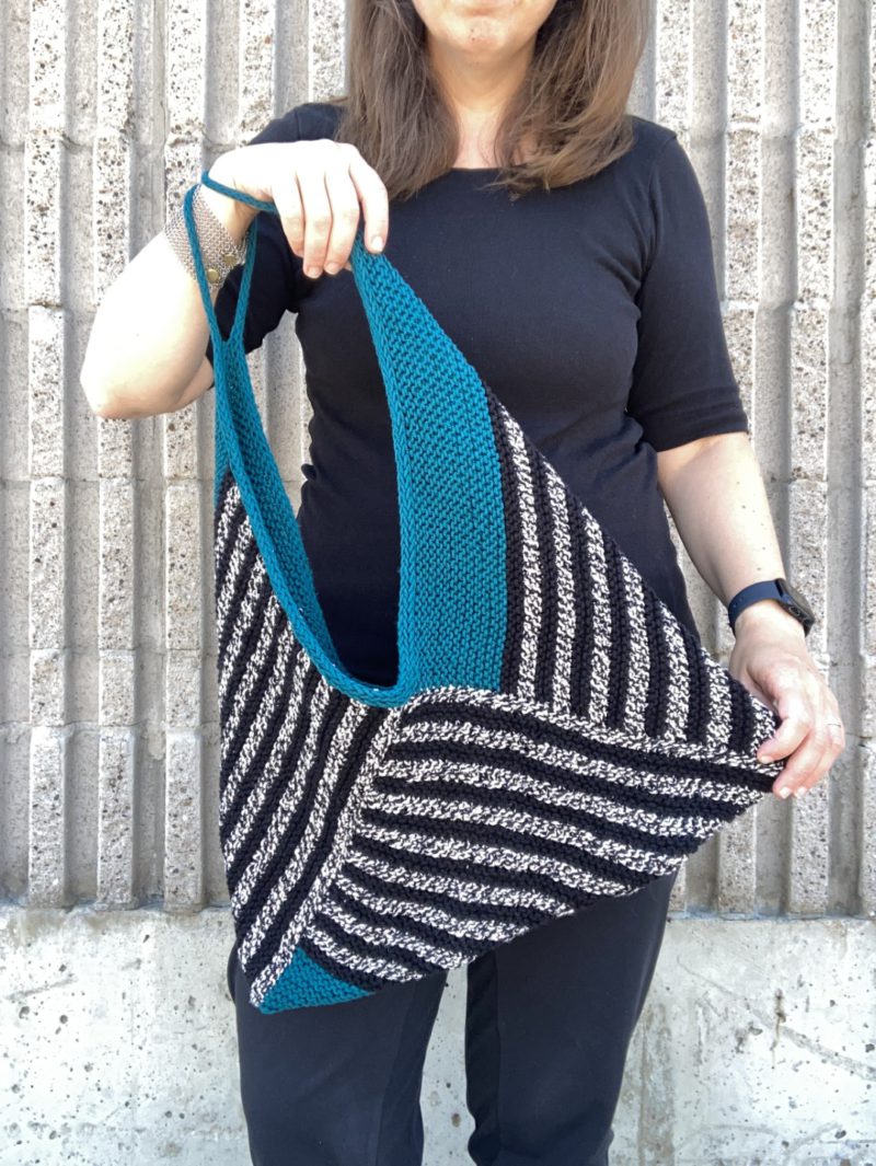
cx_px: 438
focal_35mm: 32
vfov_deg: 56.8
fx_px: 1079
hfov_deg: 44.2
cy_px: 583
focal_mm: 2.87
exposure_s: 1/121
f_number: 2.2
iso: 50
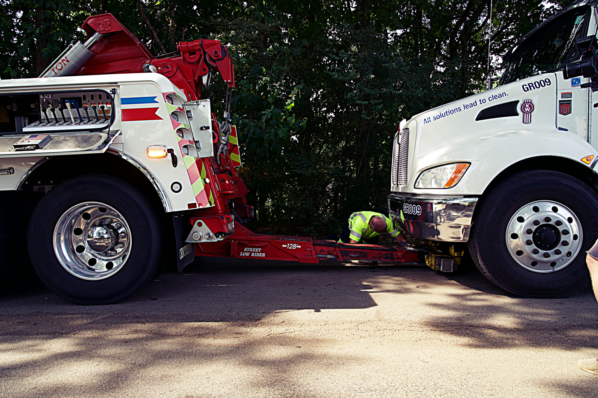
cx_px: 299
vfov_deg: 53.1
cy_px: 199
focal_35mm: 24
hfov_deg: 73.8
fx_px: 398
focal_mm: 24
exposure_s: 1/125
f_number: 8
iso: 400
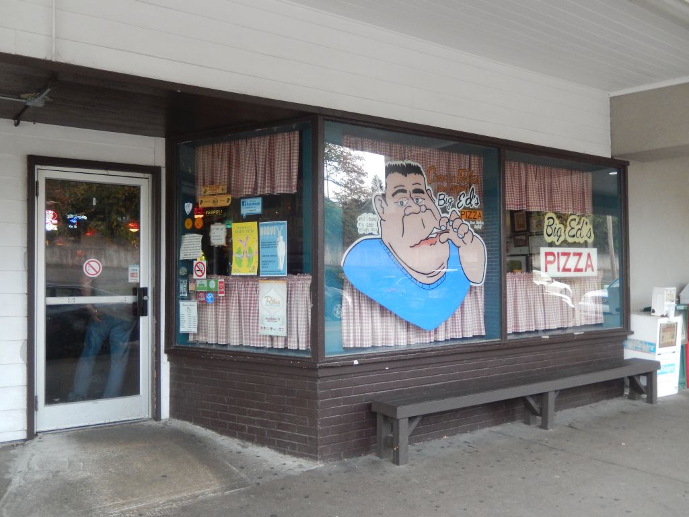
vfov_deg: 44.2
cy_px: 258
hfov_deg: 56.8
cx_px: 344
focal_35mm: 32
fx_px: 637
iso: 400
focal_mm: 5.7
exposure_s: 1/30
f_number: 3.8
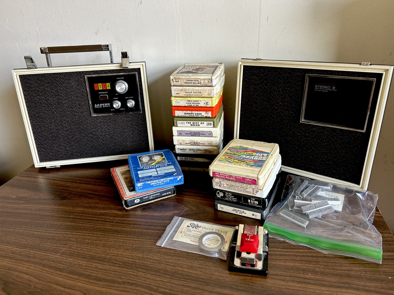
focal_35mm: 26
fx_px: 296
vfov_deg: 53.1
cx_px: 197
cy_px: 148
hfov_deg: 67.3
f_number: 1.5
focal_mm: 5.7
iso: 125
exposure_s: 1/78
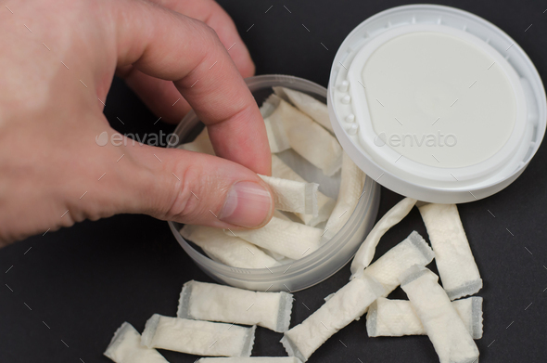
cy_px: 182
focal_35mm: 75
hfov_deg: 27.0
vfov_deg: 18.1
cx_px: 274
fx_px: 1137
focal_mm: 50
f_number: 4
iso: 500
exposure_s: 1/125
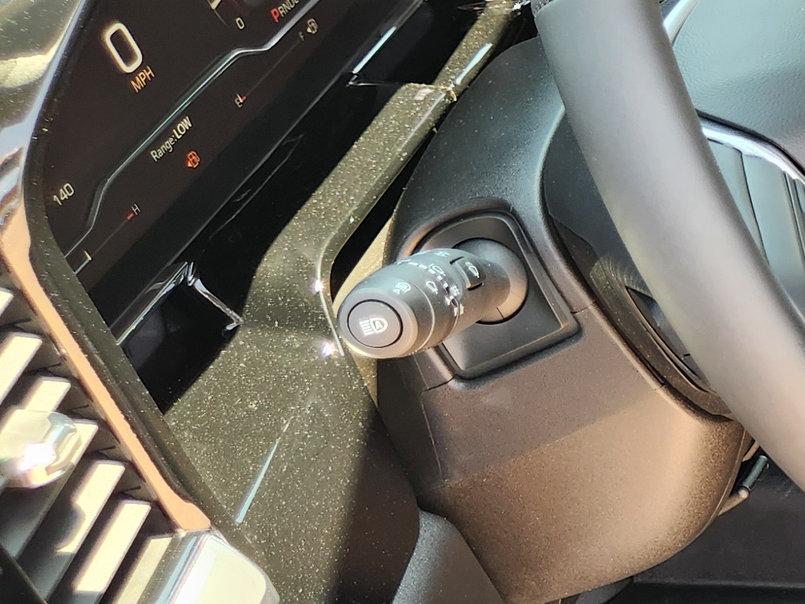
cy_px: 443
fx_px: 1814
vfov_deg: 18.8
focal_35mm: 78
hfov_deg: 20.4
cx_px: 1297
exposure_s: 1/180
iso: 100
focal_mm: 5.4
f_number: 1.8
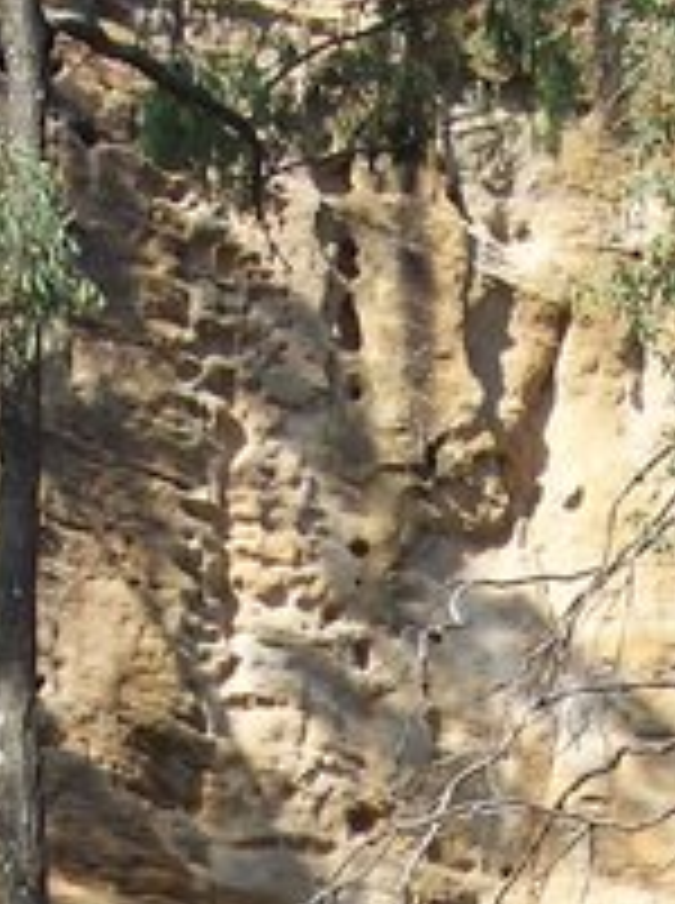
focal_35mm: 194
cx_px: 612
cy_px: 1196
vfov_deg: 10.0
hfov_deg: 7.6
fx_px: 5060
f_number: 4
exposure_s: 1/250
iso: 64
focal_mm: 6.3
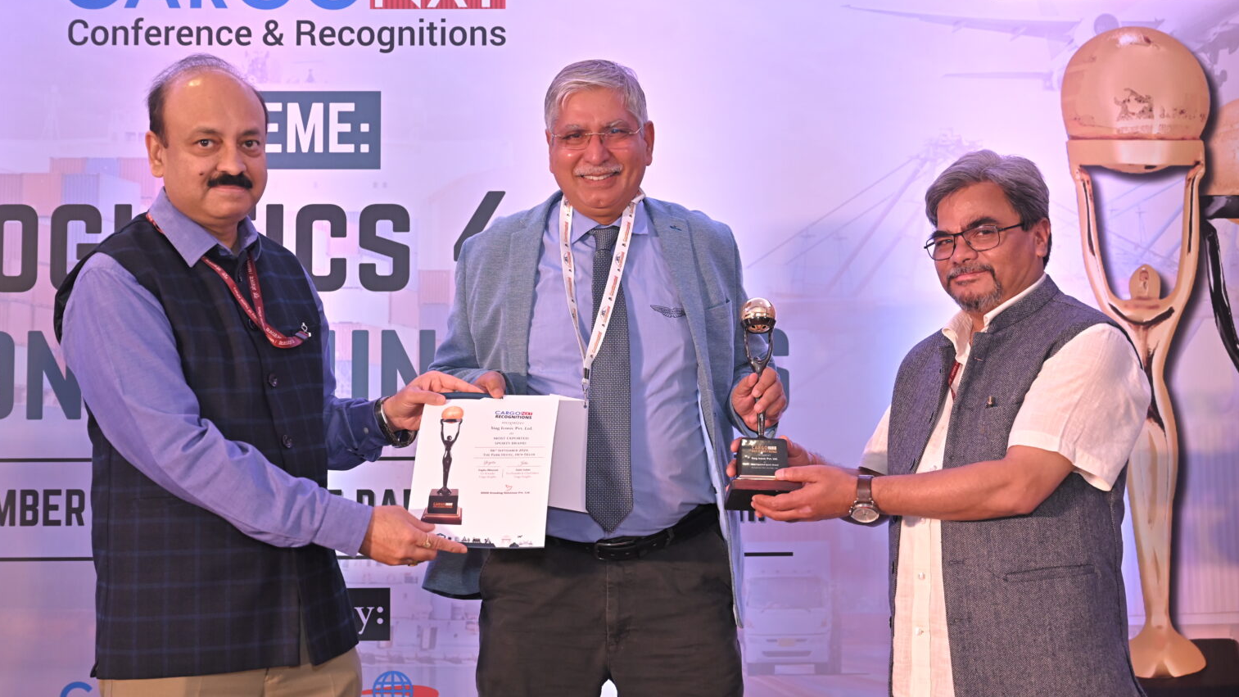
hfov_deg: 41.3
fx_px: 1643
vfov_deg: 24.0
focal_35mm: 50
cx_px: 611
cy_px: 344
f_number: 5
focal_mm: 47
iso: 1600
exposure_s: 1/125
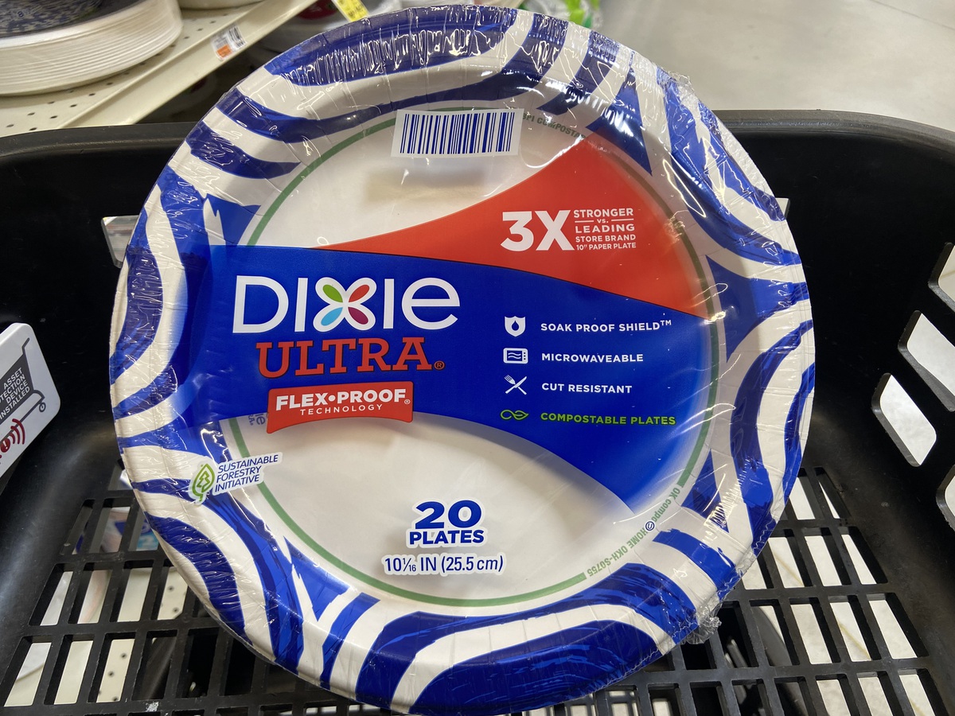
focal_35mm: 26
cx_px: 478
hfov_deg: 67.3
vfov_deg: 53.1
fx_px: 717
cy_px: 358
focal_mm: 4.25
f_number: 1.8
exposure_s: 1/120
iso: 80
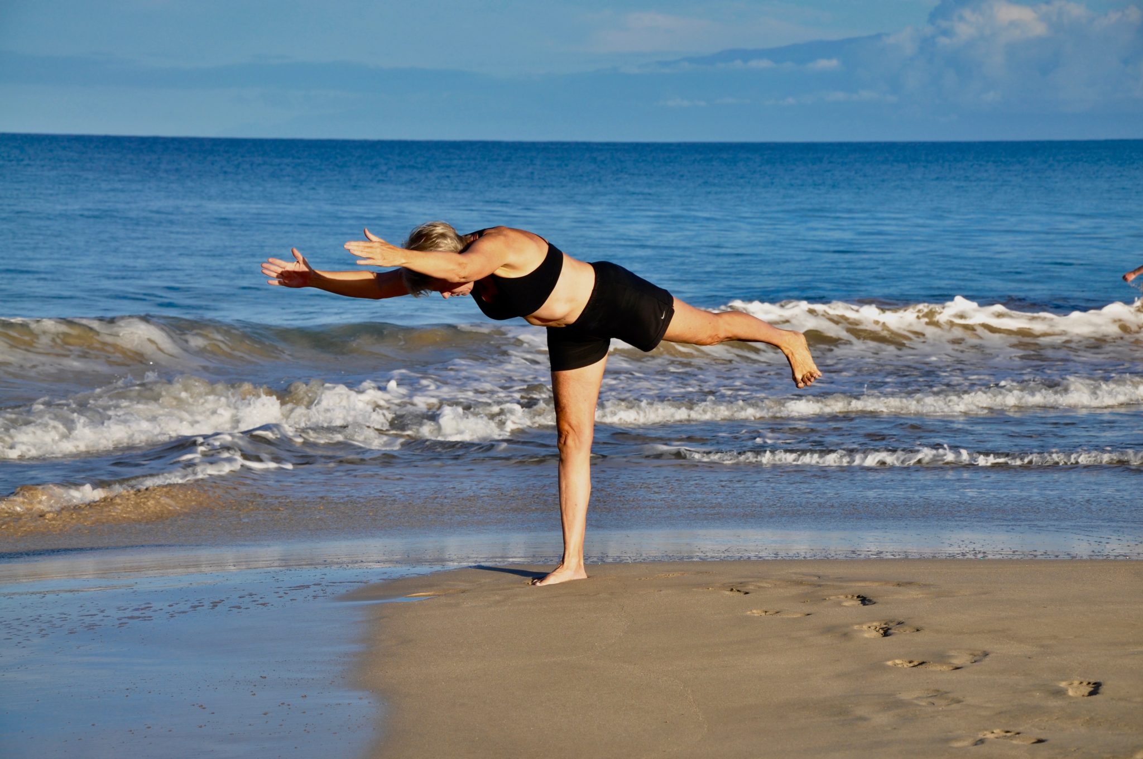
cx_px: 572
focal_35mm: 120
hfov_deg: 17.1
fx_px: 3805
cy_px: 380
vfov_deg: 11.4
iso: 200
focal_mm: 80
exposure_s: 1/320
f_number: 9
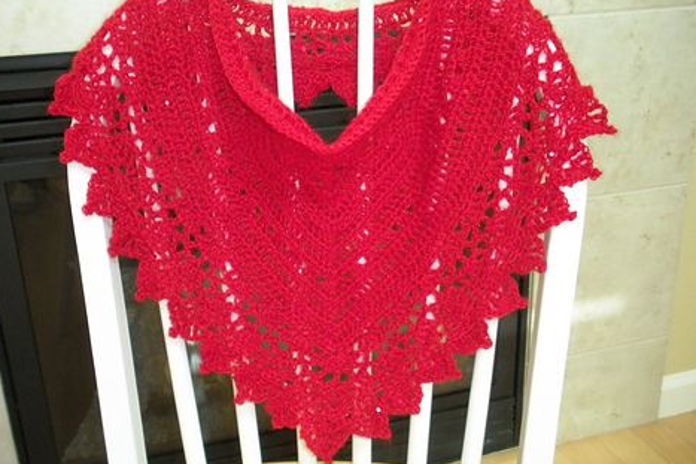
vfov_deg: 34.1
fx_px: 754
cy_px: 198
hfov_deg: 49.6
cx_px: 332
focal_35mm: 39
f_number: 3.5
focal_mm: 6.3
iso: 400
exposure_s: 1/30
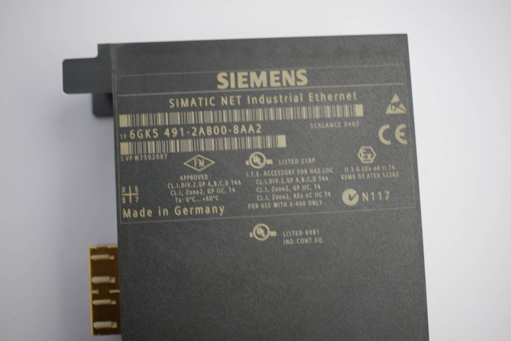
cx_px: 256
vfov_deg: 32.0
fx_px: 597
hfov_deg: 46.4
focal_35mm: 42
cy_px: 170
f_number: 4.2
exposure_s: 1/60
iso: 220
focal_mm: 28
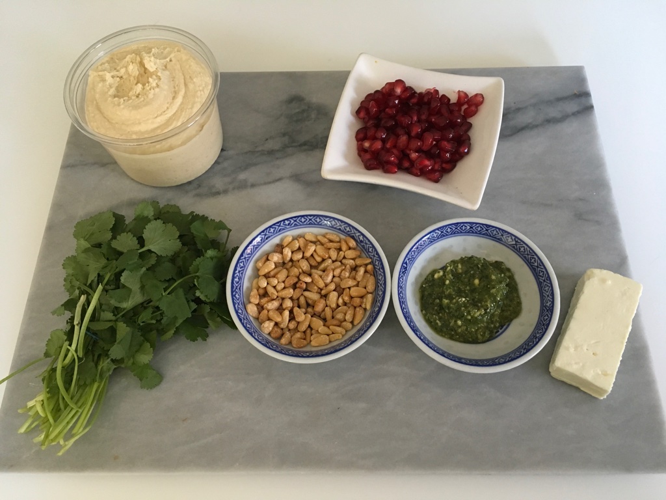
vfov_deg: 48.2
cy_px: 250
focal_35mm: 29
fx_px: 558
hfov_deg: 61.7
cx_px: 333
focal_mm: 4.15
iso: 200
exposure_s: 1/33
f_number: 2.2
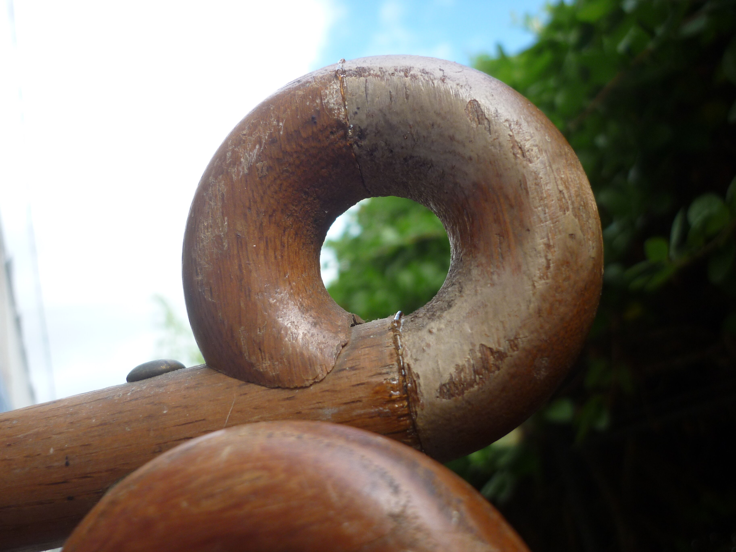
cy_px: 276
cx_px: 368
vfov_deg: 42.9
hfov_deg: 55.4
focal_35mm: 33
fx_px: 702
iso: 80
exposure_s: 1/320
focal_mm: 5.5
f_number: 2.8
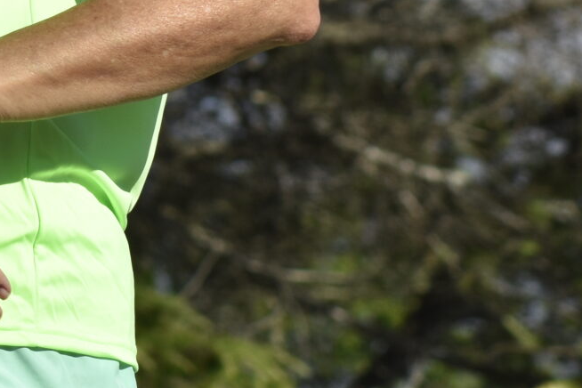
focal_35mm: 540
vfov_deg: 2.5
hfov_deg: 3.8
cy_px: -202
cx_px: -388
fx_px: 8729
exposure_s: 1/1000
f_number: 8
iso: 200
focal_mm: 92
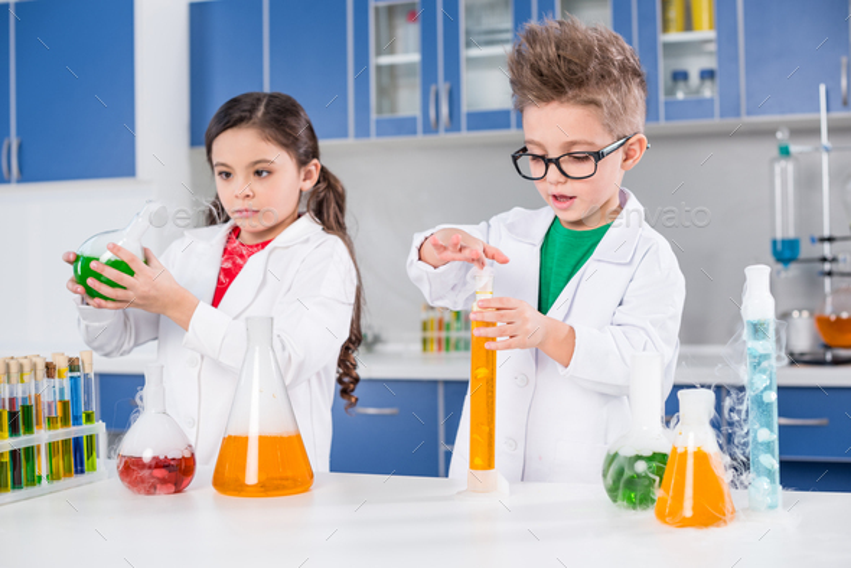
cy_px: 284
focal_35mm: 50
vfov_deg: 27.0
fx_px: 1182
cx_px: 426
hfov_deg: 39.6
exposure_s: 1/160
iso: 200
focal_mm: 50
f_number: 4
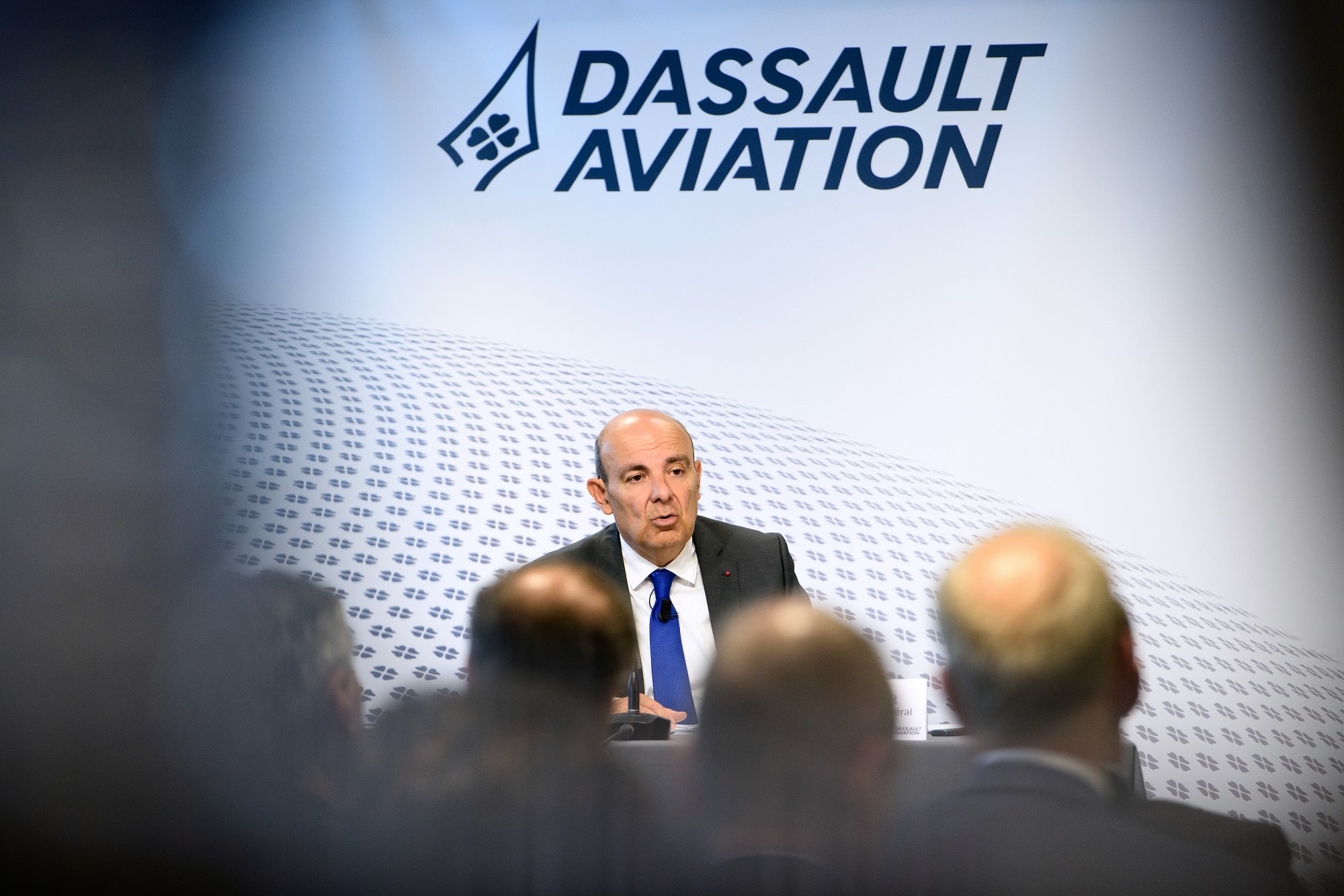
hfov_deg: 10.3
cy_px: 448
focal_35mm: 200
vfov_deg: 6.9
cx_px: 672
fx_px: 7466
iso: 2000
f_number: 3.5
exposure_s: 1/125
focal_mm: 200
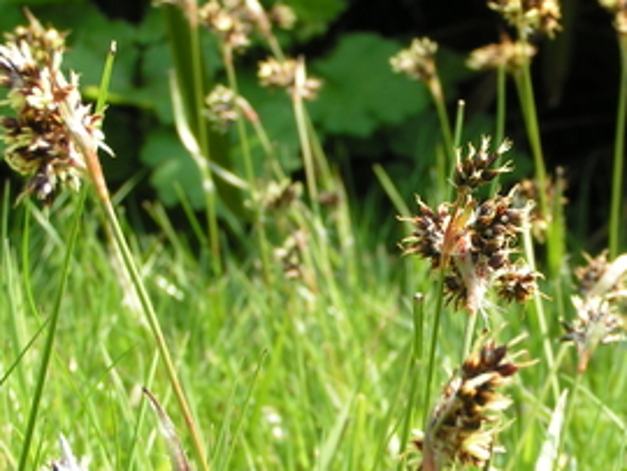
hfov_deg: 17.5
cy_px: 292
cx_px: 469
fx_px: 2030
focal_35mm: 112
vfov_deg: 13.2
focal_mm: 9.7
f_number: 5
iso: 50
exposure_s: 1/100
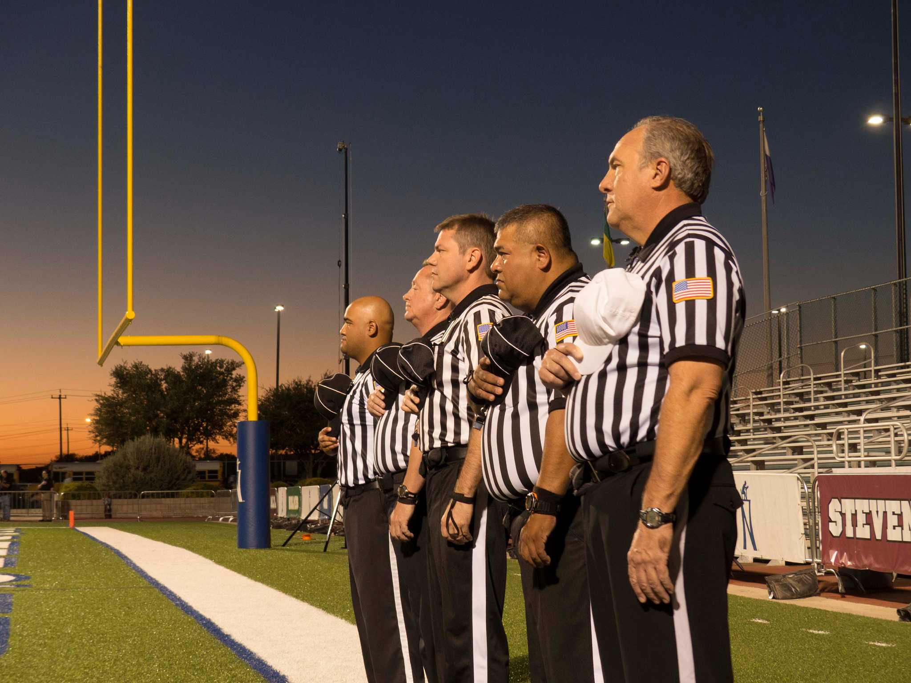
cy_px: 342
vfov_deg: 21.3
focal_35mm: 69
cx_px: 456
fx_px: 1816
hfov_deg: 28.2
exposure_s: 1/13
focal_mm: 12.5
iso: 100
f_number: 3.2
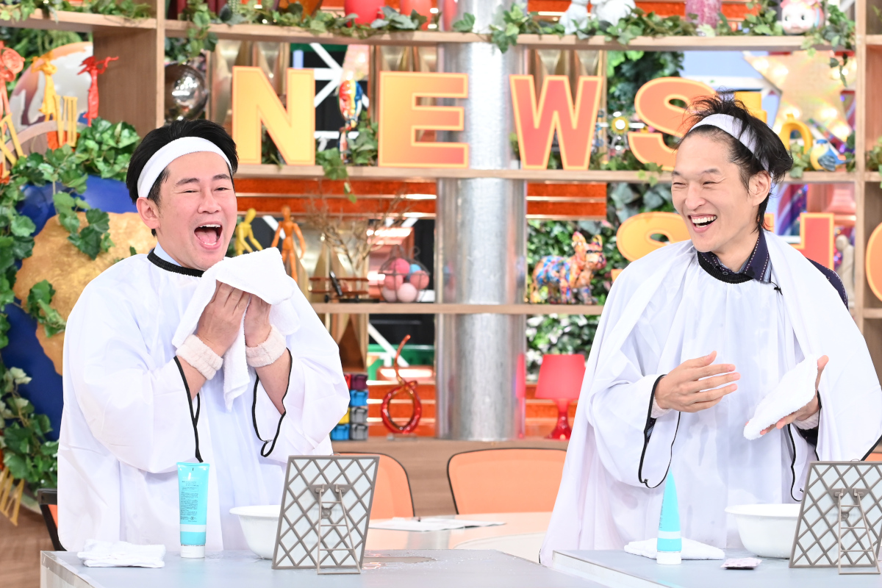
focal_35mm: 142
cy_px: 294
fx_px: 3479
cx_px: 441
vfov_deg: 9.7
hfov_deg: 14.4
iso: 2000
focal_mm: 95
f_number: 5
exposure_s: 1/200
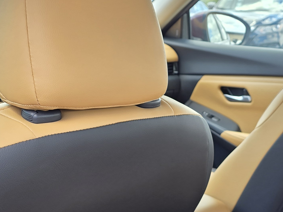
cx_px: 232
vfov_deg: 22.4
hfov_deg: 29.1
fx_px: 532
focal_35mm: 65
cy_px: 153
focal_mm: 6.3
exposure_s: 1/180
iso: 40
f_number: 1.7
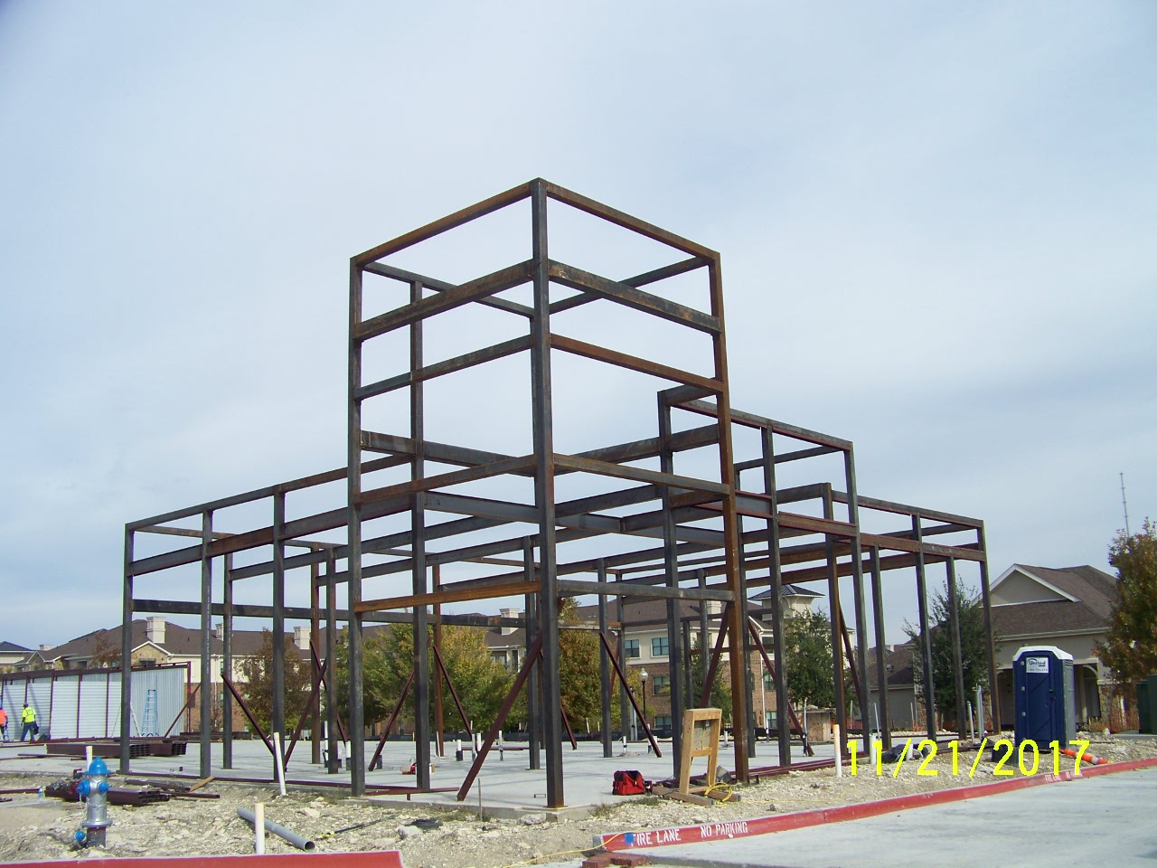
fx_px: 1203
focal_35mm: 36
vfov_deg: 39.7
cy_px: 434
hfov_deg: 51.4
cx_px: 578
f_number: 4
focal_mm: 5.85
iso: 64
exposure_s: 1/640
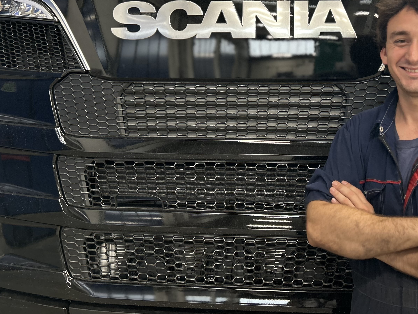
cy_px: 59
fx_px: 531
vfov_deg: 31.9
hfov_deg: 42.6
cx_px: 263
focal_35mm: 44
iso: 400
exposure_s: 1/50
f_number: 1.5
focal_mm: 5.7
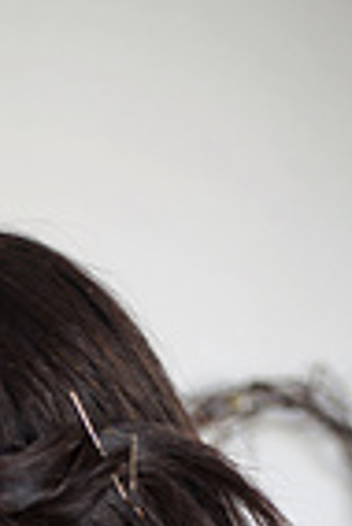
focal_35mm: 123
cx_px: -35
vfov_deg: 14.9
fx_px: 1799
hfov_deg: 11.0
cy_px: 893
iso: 320
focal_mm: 35
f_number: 1.8
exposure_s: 1/60
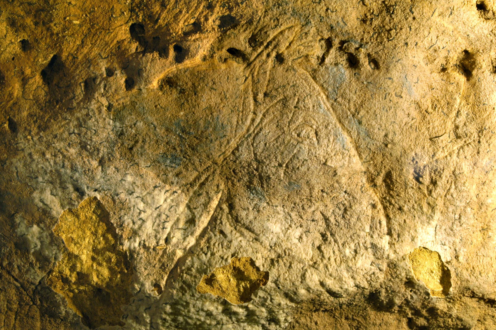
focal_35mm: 45
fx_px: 619
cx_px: 248
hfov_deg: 43.6
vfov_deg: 29.8
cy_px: 165
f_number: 22
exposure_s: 10
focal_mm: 30
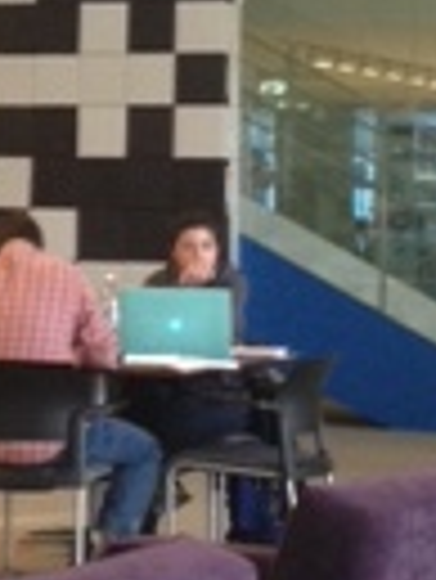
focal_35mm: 173
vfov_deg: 11.3
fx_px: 2901
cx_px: -63
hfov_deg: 8.5
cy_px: 9
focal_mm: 4.28
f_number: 2.4
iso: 160
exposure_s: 1/20
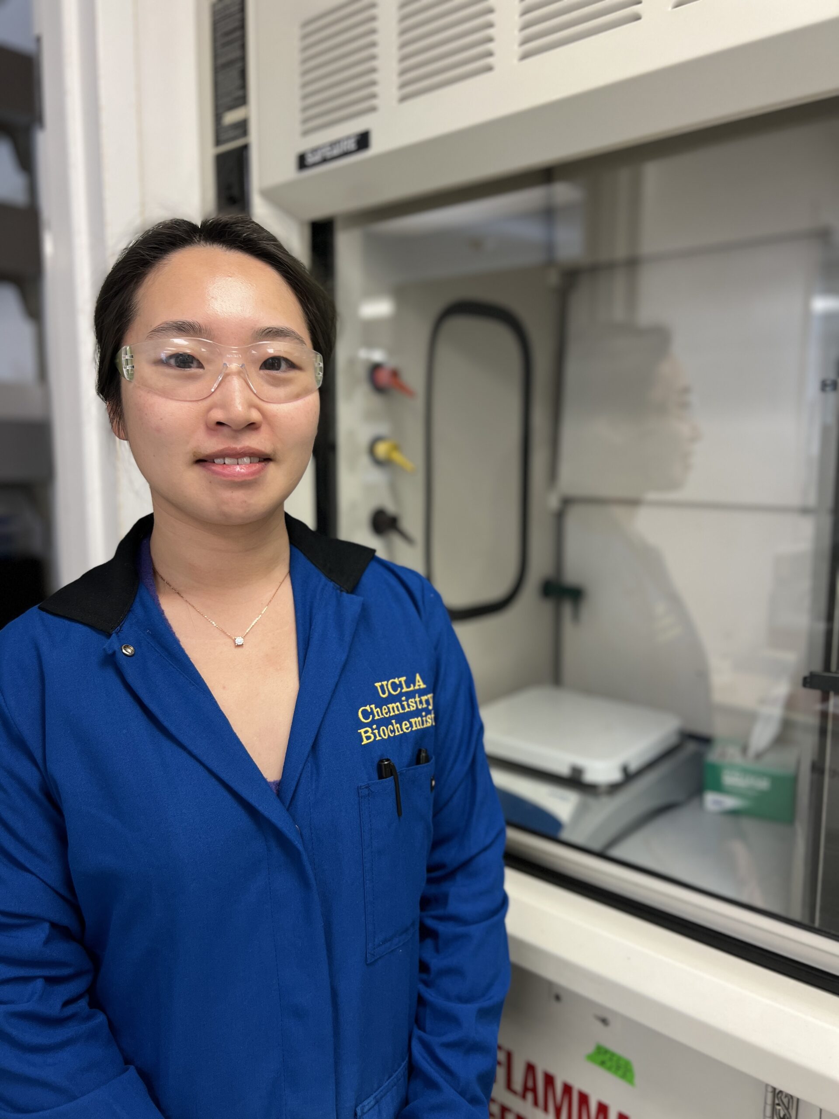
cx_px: 420
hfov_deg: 53.1
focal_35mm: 26
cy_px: 560
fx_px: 840
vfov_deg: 67.3
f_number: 1.5
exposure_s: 1/60
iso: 64
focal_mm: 5.7
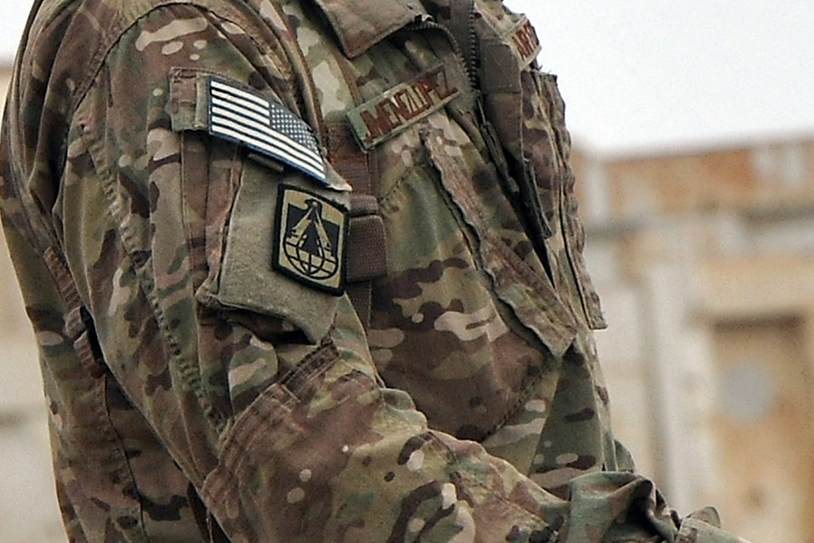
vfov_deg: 1.4
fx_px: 22635
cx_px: 1386
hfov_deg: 2.1
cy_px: 917
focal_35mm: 1001
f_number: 8
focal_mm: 165
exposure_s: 1/400
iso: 500
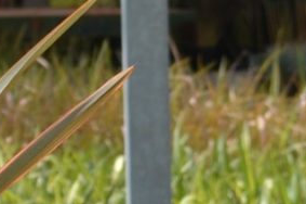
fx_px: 4245
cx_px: -136
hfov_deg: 4.1
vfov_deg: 2.7
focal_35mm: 500
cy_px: 150
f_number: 8
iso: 100
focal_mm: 46
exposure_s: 1/250
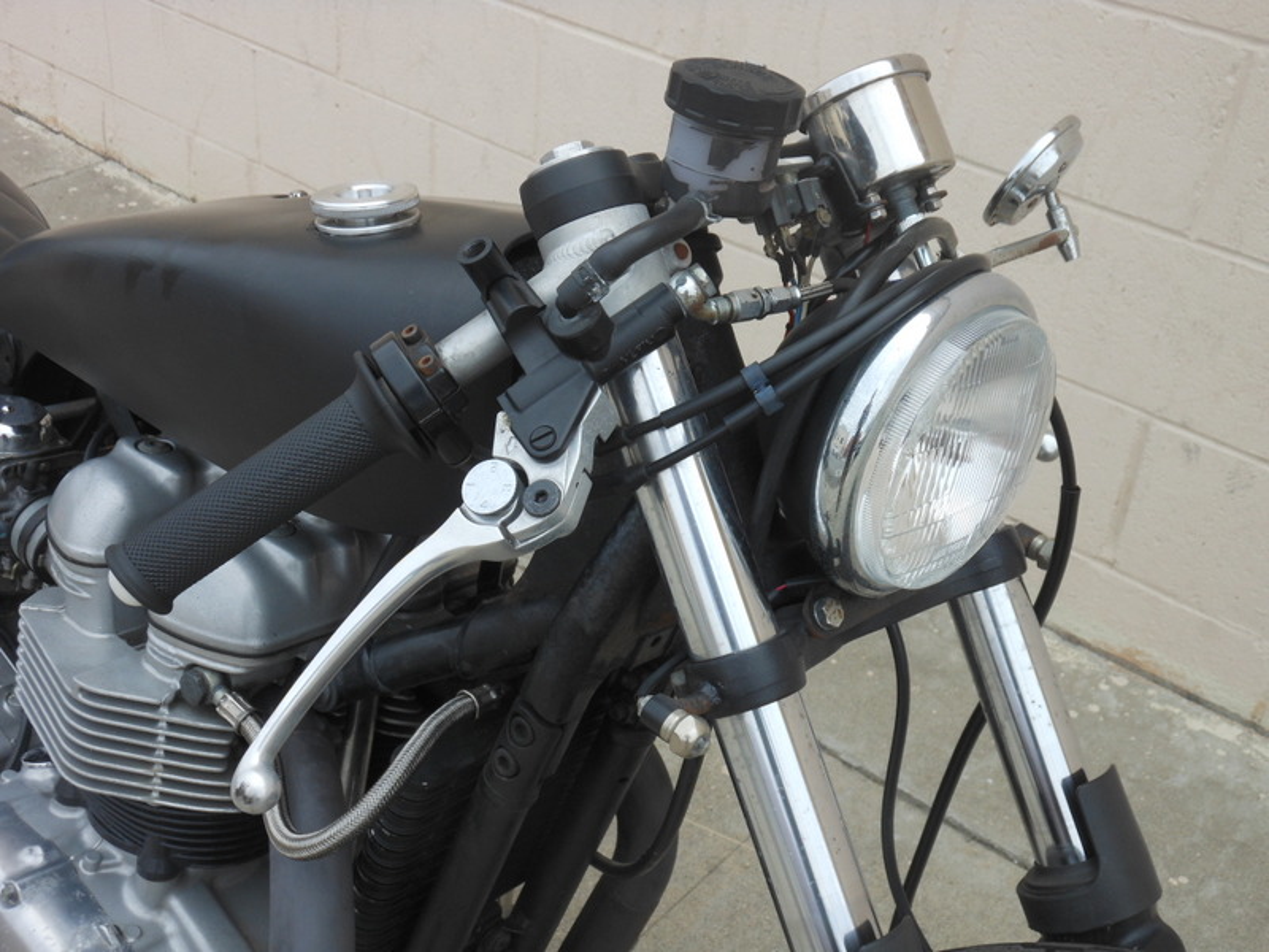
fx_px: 1576
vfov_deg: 33.6
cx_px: 634
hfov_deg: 43.9
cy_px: 476
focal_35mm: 43
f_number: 3.8
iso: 80
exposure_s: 1/400
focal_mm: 7.7
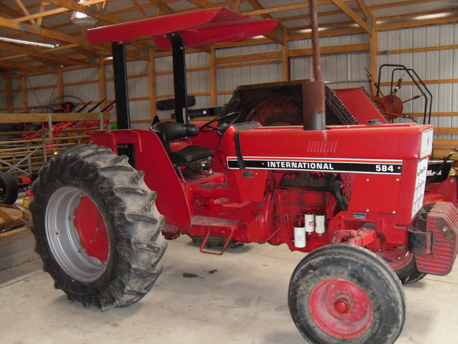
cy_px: 172
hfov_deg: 54.0
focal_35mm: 34
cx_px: 229
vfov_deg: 41.8
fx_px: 450
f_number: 2.8
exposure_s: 1/45
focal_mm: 6
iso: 400
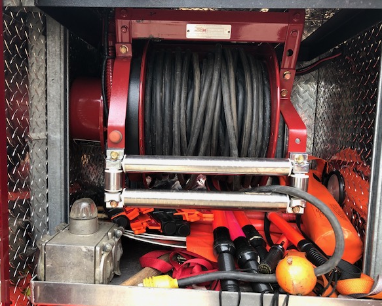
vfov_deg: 48.5
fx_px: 339
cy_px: 157
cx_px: 181
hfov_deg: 58.8
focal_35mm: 30
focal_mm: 3.99
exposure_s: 1/40
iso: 25
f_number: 1.8
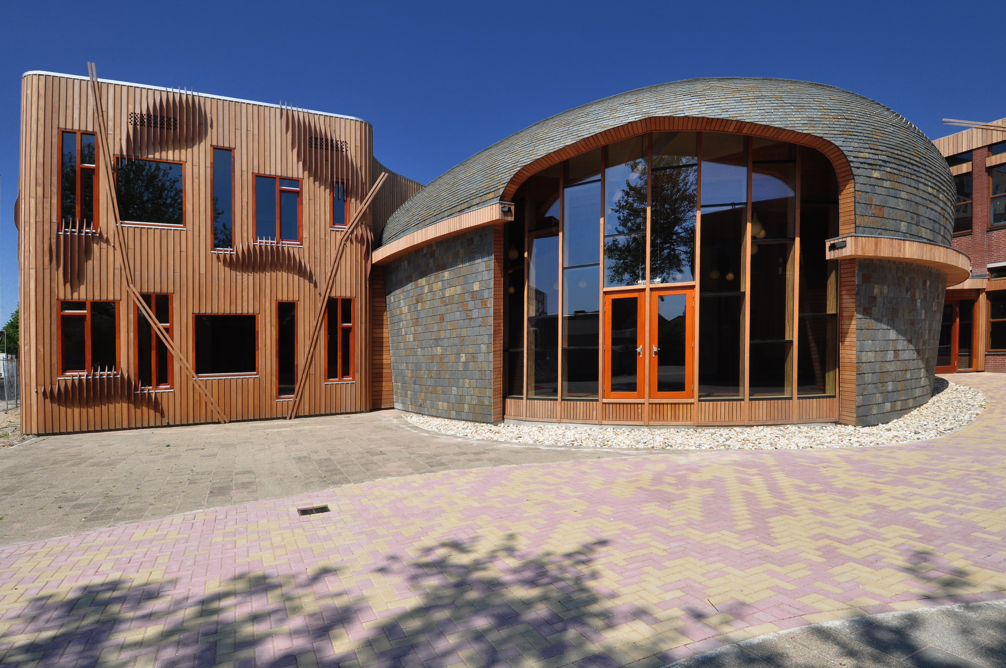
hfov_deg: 90.1
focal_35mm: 18
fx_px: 502
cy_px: 334
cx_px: 503
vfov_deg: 67.2
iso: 400
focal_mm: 12
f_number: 11
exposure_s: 1/500
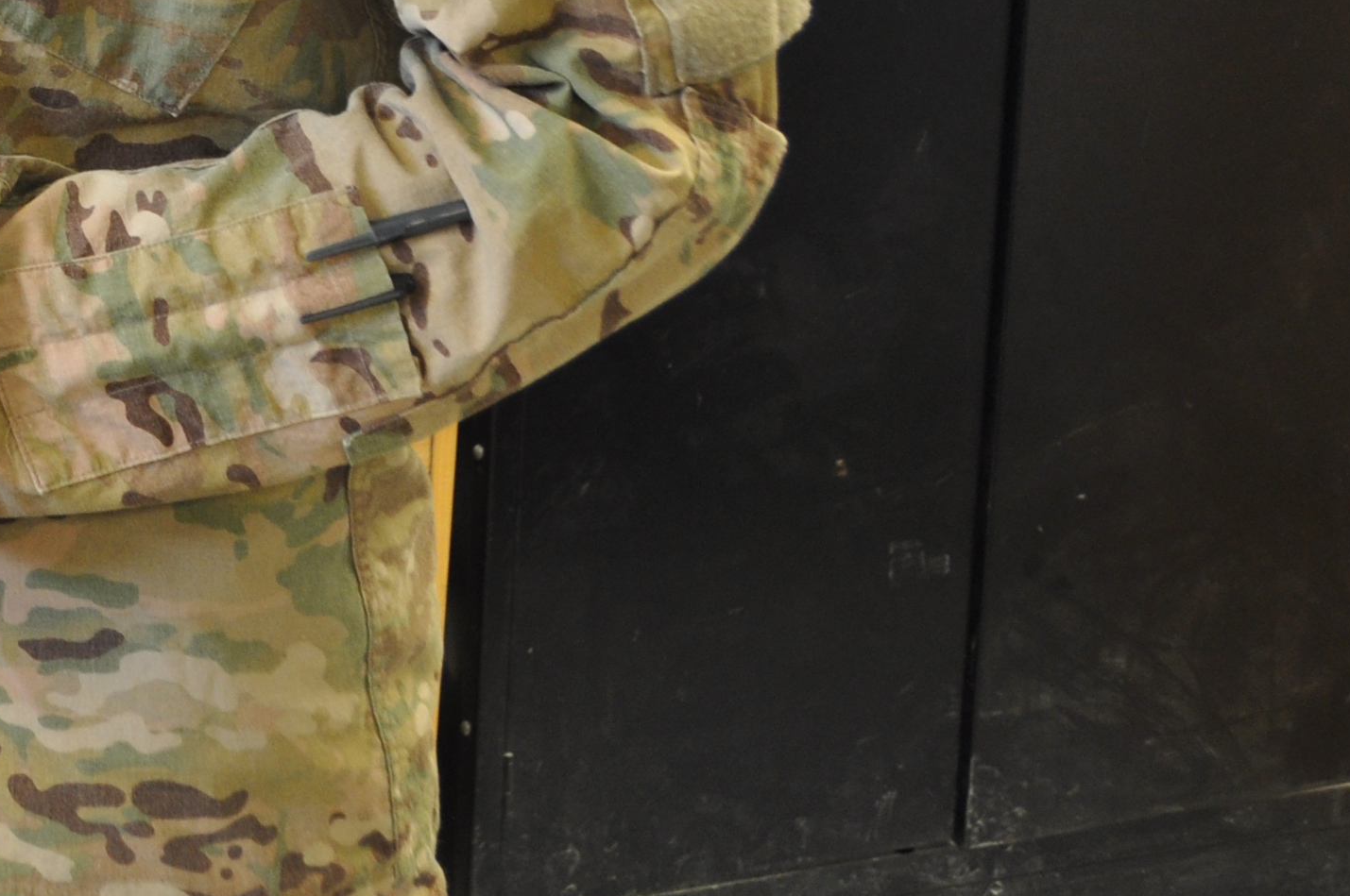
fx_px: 3708
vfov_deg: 13.1
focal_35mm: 99
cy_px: -396
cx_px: -617
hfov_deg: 18.5
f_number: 4
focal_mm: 22
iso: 400
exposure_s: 1/15
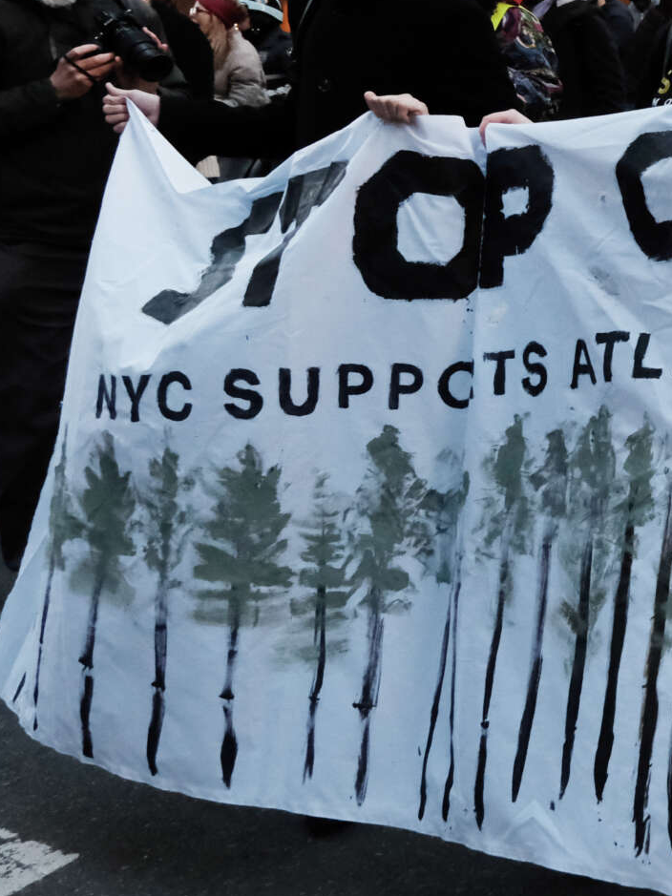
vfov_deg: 32.3
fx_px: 1528
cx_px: 1002
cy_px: 268
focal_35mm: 59
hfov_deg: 21.1
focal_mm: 16
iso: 3200
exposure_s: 1/2200
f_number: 4
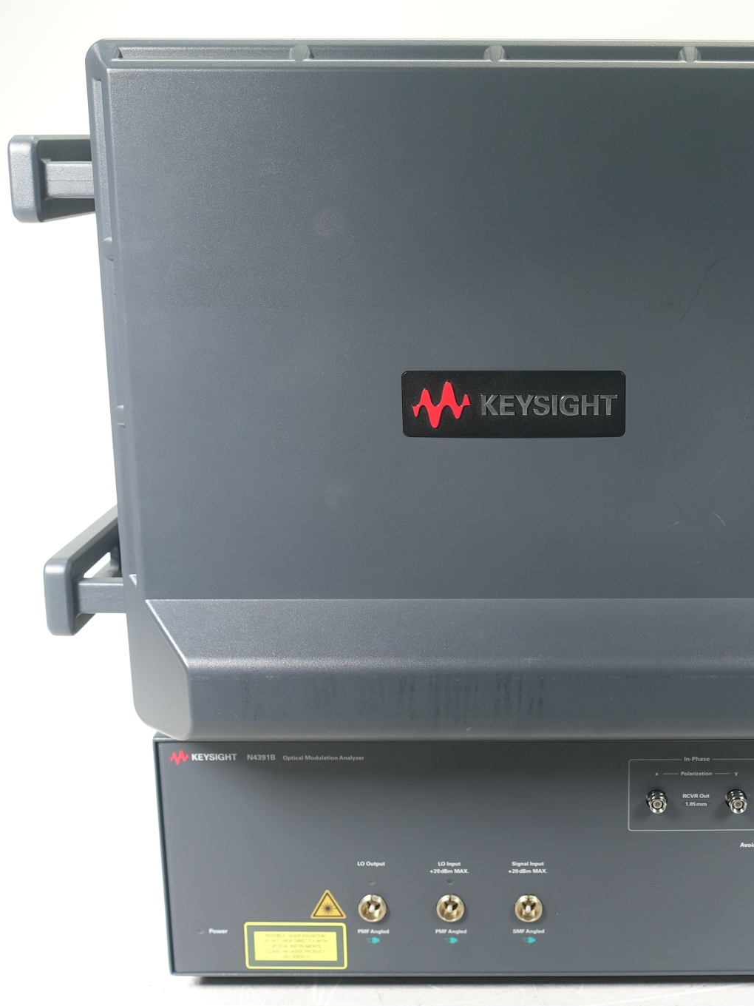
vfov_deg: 34.9
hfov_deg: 26.1
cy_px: 504
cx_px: 602
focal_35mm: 55
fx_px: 1597
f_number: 3.2
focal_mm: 13.92
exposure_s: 1/80
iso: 125
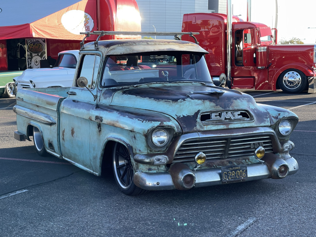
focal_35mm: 64
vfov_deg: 22.9
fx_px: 584
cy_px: 118
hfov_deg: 30.3
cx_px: 158
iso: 20
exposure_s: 1/219
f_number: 2.2
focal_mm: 7.5
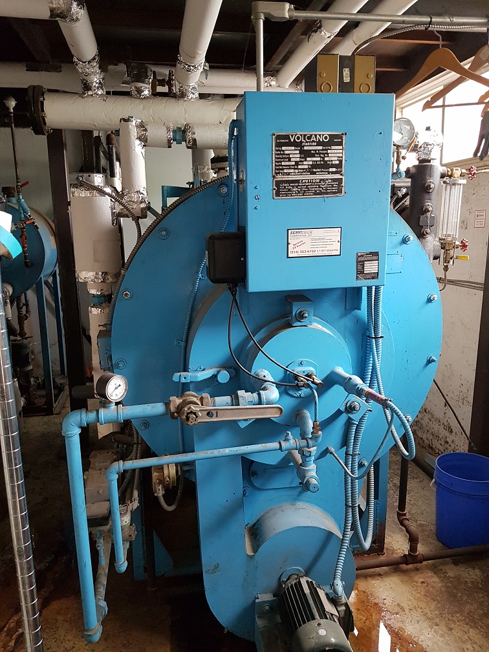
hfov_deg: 53.1
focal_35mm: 26
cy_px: 326
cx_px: 244
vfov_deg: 67.3
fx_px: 490
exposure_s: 1/17
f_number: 1.7
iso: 200
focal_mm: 4.2
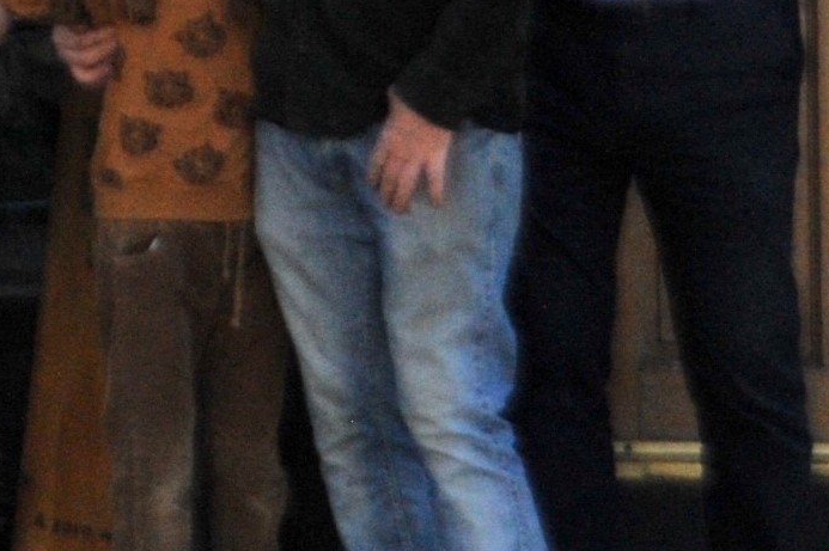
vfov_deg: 6.2
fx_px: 4993
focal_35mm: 217
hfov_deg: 8.7
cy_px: -544
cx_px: -1058
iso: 1600
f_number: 4
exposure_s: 1/8000
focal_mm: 40
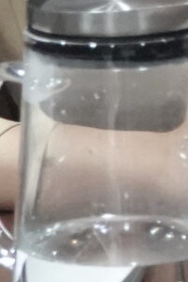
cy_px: -204
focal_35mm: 586
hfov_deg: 2.3
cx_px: 883
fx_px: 4585
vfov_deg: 3.5
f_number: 4
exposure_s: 1/200
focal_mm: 25.34
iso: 2500
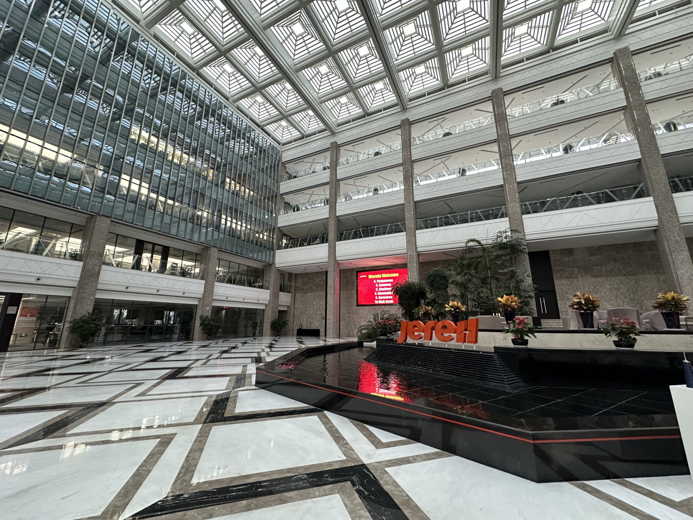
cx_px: 346
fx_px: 280
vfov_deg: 85.7
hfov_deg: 102.1
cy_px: 260
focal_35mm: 14
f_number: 2.2
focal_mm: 2.22
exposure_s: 1/120
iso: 320
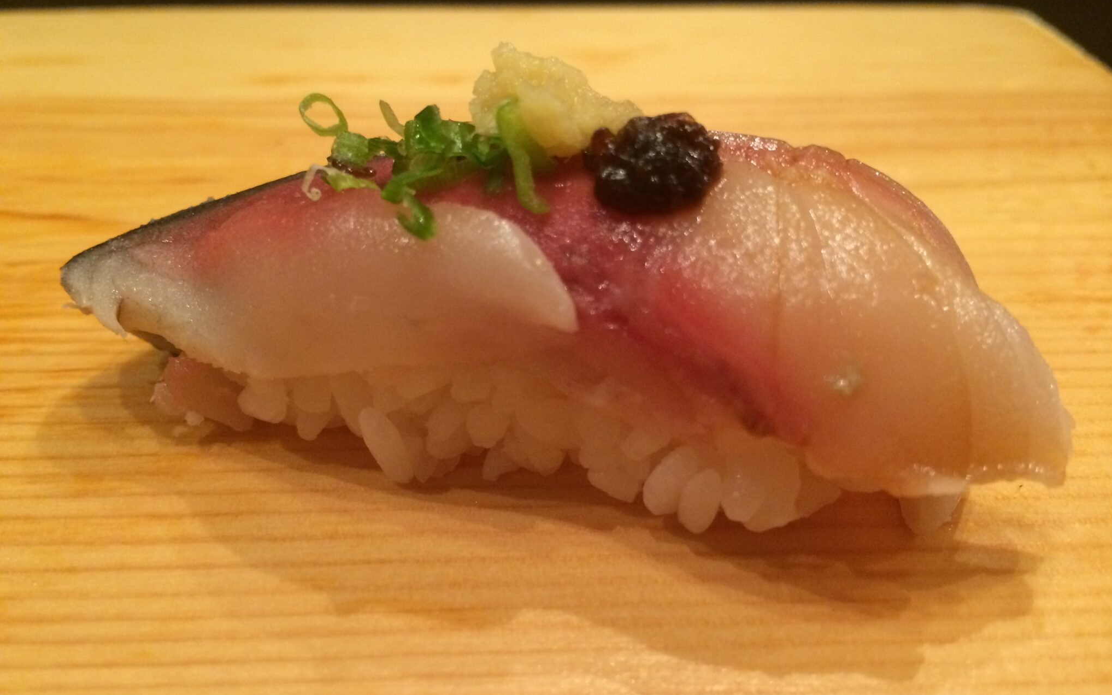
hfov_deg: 59.7
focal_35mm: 32
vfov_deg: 39.4
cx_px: 559
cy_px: 370
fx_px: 970
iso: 320
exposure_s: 1/15
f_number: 2.2
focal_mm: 4.12
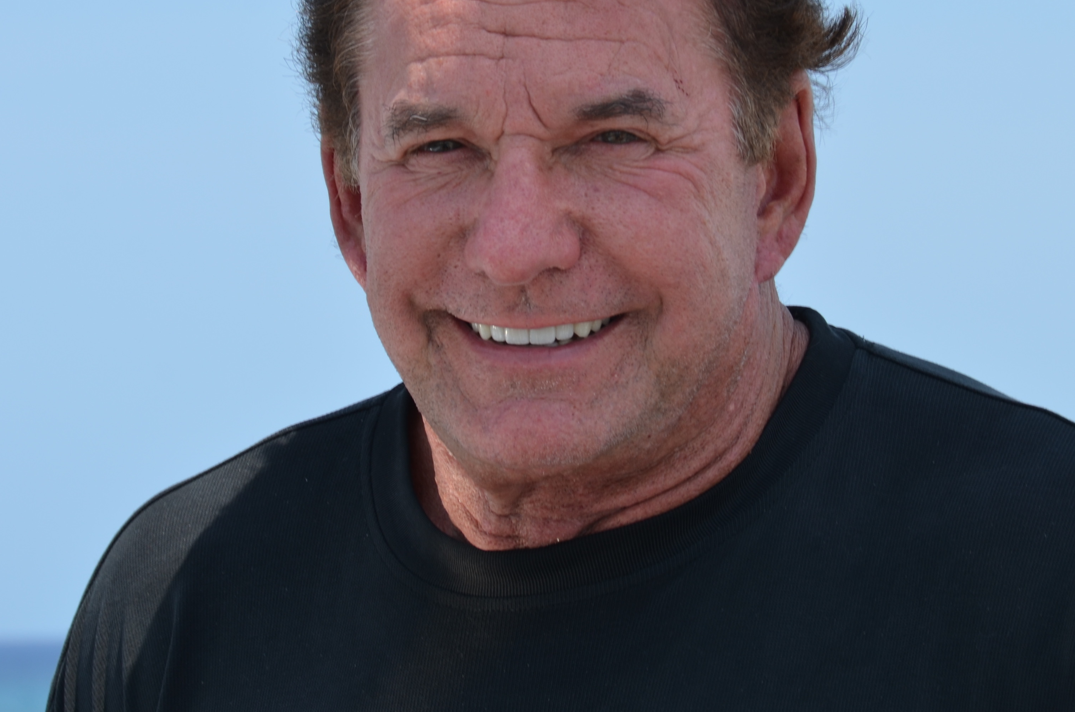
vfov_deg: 5.9
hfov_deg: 8.9
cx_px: 592
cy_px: 186
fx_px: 6908
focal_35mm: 232
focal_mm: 95
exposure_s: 1/160
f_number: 11
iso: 100
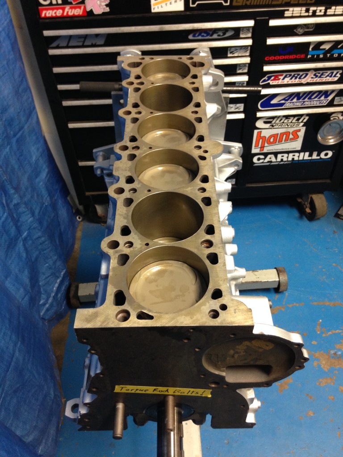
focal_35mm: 33
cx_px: 172
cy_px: 228
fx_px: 436
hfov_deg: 42.9
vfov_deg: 55.4
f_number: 2.4
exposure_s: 1/20
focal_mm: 4.12
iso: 200
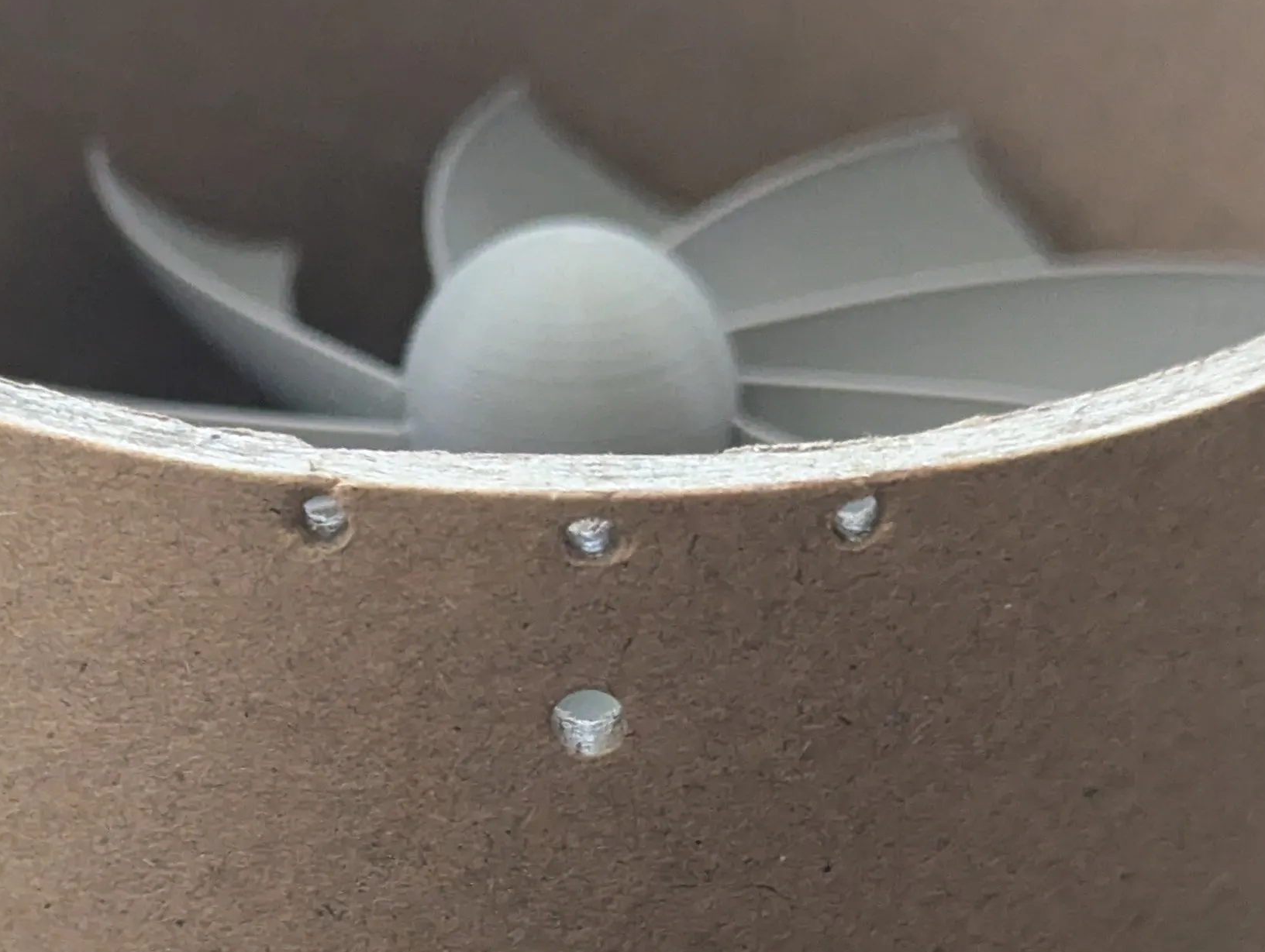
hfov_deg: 16.4
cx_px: 550
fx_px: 4392
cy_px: 1001
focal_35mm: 120
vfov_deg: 12.2
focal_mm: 6.81
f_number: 1.85
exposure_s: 1/50.2
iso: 1080
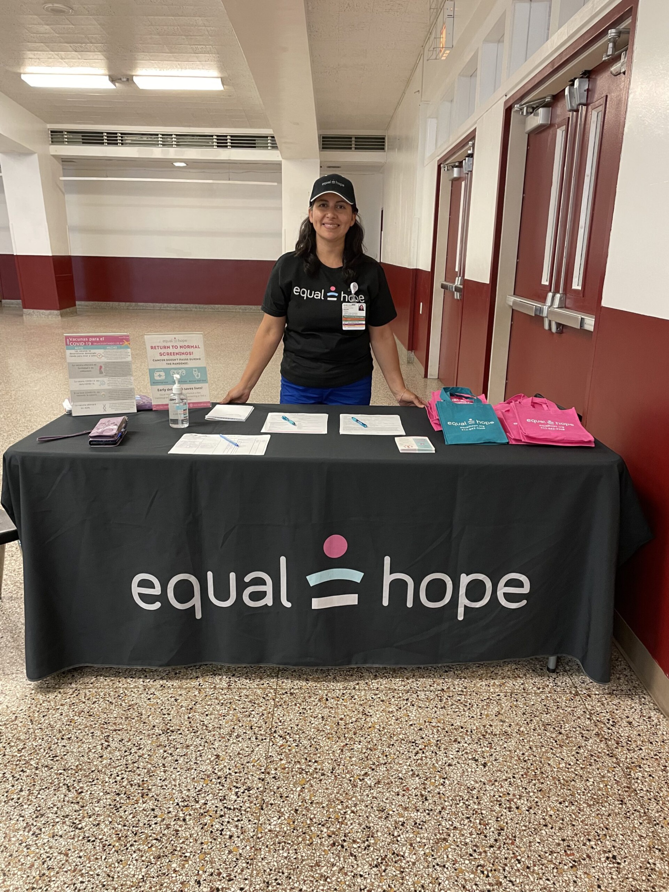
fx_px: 670
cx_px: 334
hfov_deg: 53.1
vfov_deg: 67.3
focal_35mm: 26
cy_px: 446
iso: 250
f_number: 1.6
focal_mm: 4.2
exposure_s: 1/60
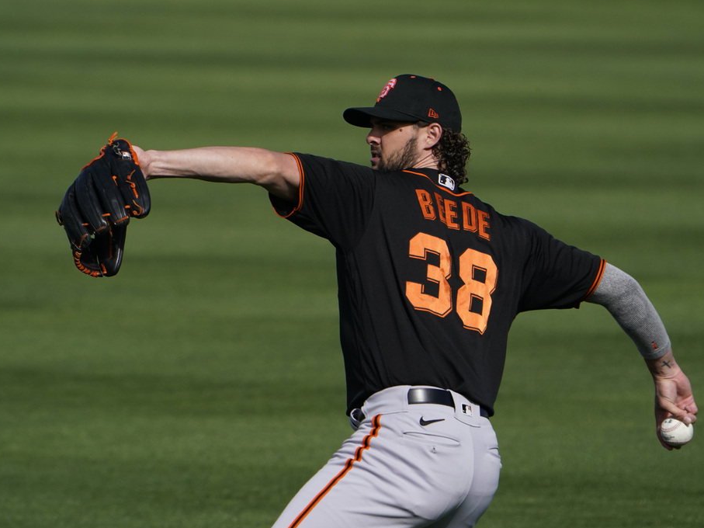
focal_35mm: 916
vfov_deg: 1.6
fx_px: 18627
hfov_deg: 2.2
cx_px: 376
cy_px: 264
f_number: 13
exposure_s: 1/2500
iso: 1600
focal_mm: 844
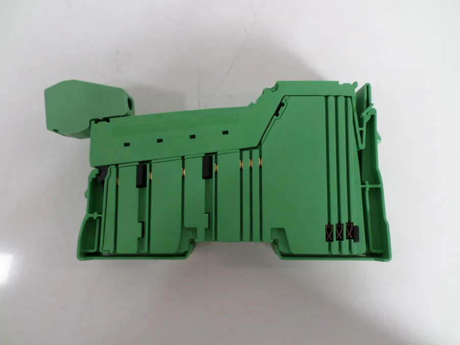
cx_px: 230
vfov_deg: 54.9
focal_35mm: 25
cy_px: 172
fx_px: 332
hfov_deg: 69.4
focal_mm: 4.5
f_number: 2.5
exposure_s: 1/30
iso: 80
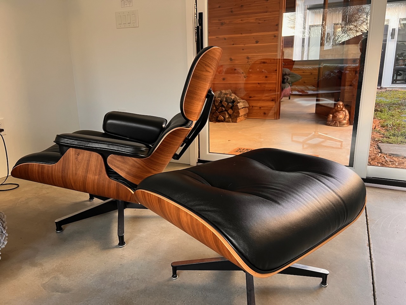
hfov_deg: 67.3
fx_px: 305
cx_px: 203
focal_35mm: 26
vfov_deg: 53.1
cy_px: 152
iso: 125
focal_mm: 5.7
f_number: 1.5
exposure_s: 1/69
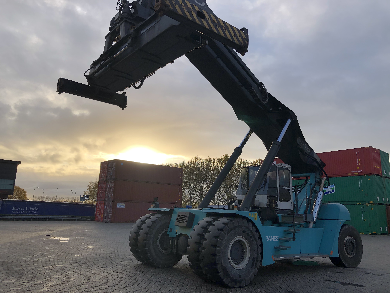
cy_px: 146
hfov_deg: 63.4
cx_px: 195
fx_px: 315
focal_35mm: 28
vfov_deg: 49.7
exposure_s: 1/1297
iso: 20
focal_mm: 3.99
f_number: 1.8
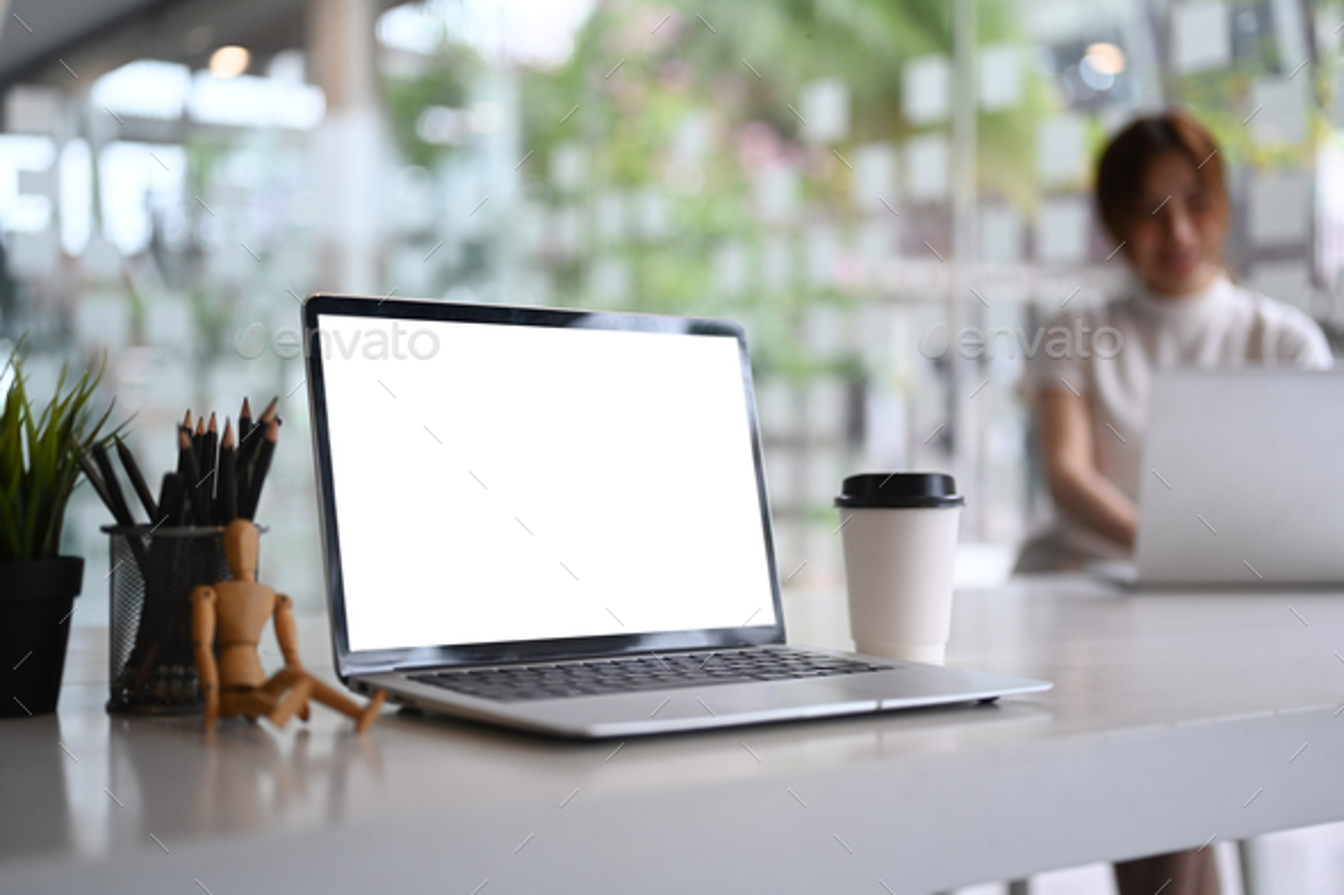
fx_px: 1866
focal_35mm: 50
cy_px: 448
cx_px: 672
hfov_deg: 39.6
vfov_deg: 27.0
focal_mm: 50
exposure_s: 1/500
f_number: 2
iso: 500
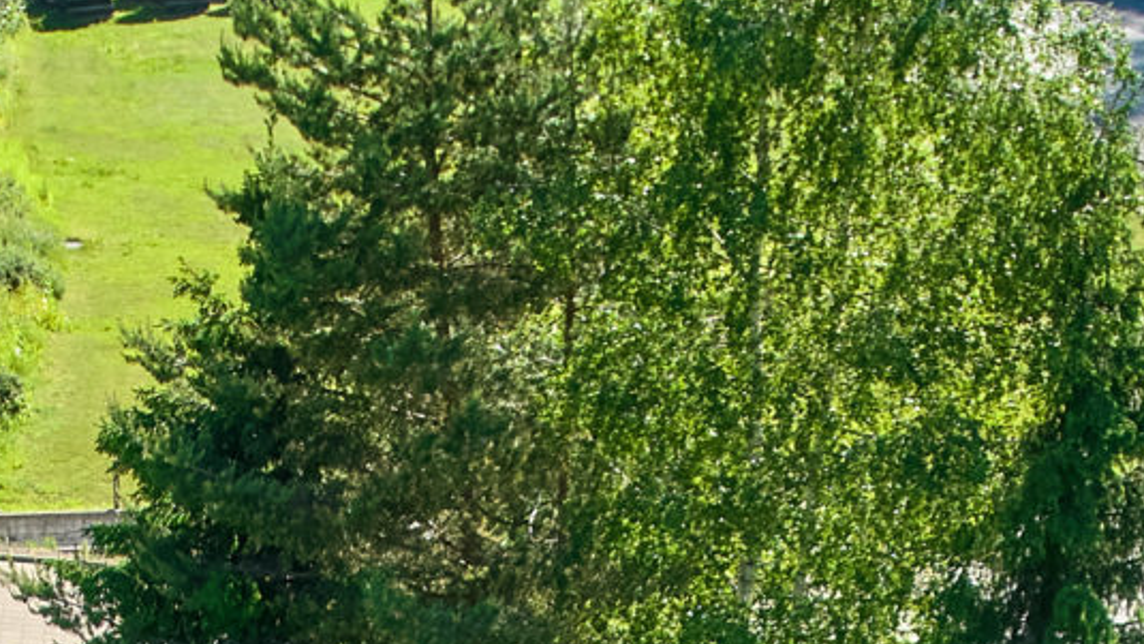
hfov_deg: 19.1
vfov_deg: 9.6
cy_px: 1517
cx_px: 524
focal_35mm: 112
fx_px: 3398
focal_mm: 8.38
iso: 100
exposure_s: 1/60
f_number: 2.8
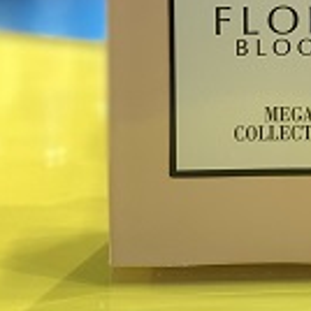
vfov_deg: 8.0
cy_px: -321
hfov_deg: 8.4
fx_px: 2104
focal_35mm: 207
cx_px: 353
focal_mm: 6
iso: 20
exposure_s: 1/50
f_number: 2.4
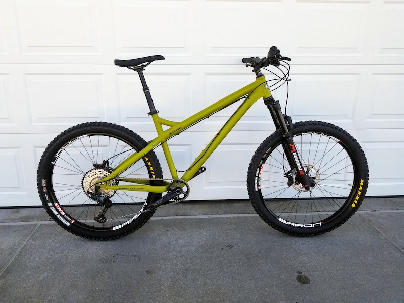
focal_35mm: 26
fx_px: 303
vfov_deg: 53.1
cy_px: 152
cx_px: 202
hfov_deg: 67.3
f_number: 1.7
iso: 50
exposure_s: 1/580
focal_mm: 4.25
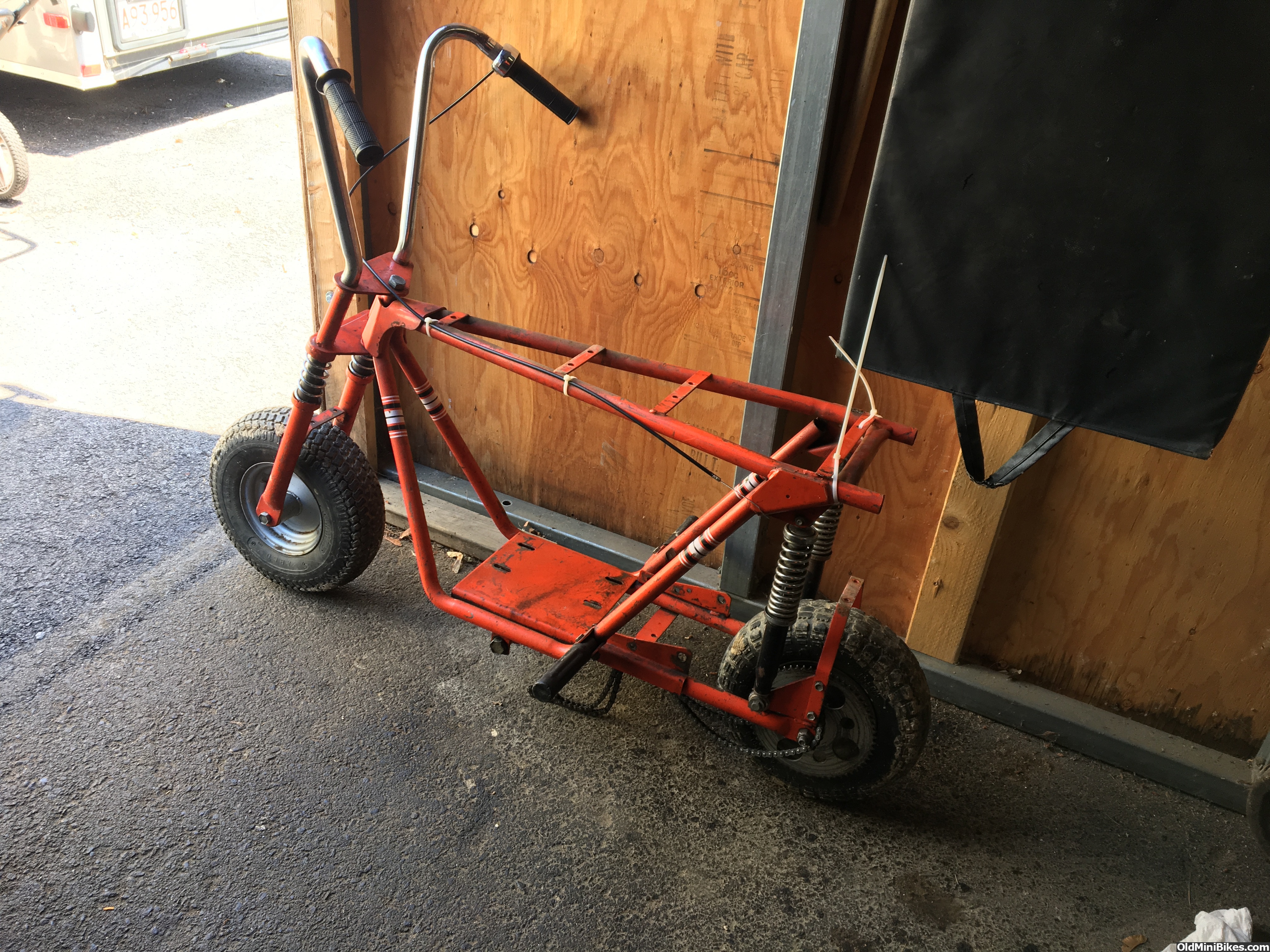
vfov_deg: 48.2
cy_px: 476
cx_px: 635
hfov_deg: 61.7
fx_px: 1064
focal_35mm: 29
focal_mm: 4.15
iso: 32
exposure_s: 1/60
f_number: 2.2
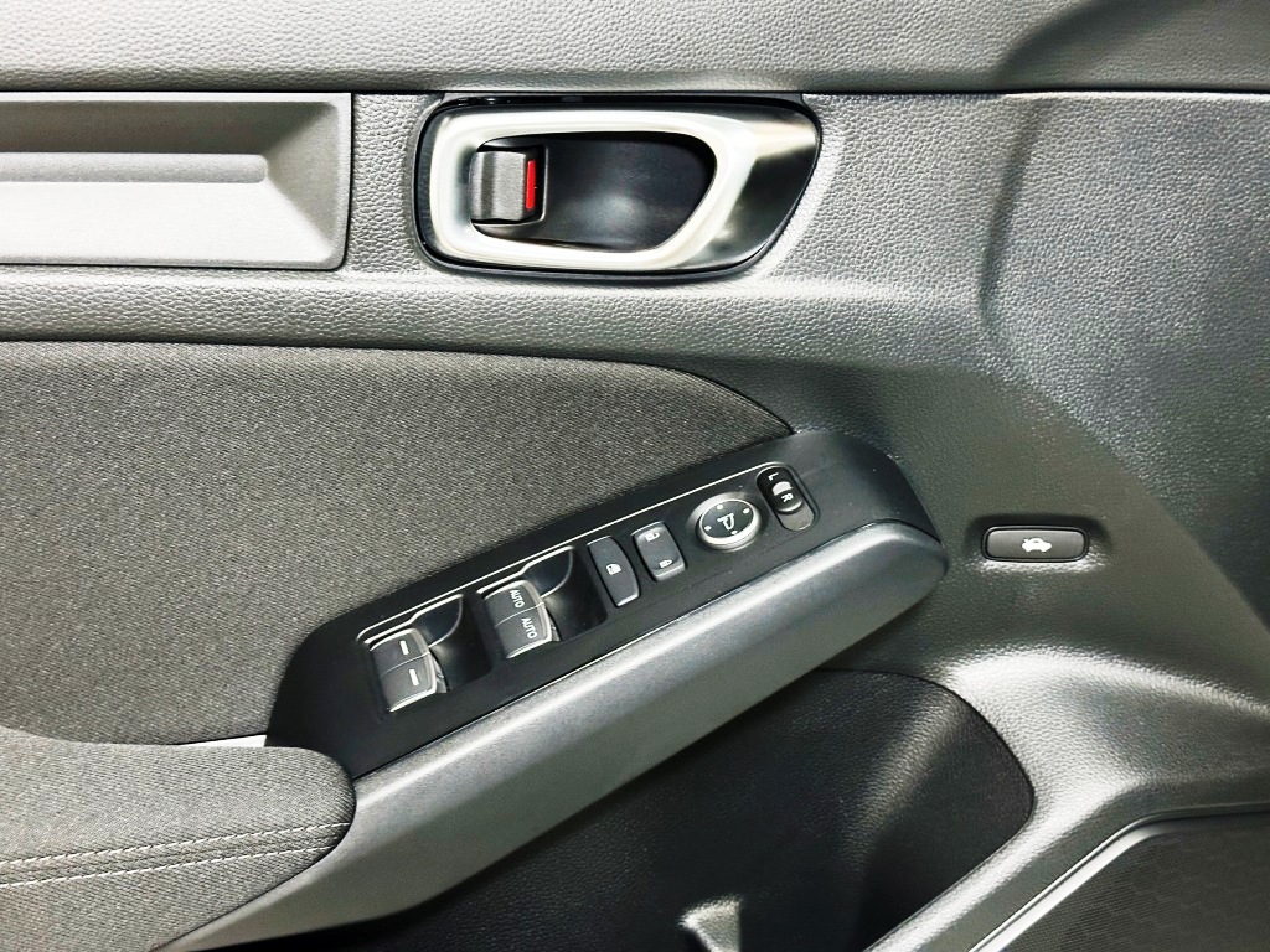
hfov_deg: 39.7
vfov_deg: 30.3
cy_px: 476
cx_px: 635
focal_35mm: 48
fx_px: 1761
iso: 640
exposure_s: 1/30
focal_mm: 6.86
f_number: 1.78
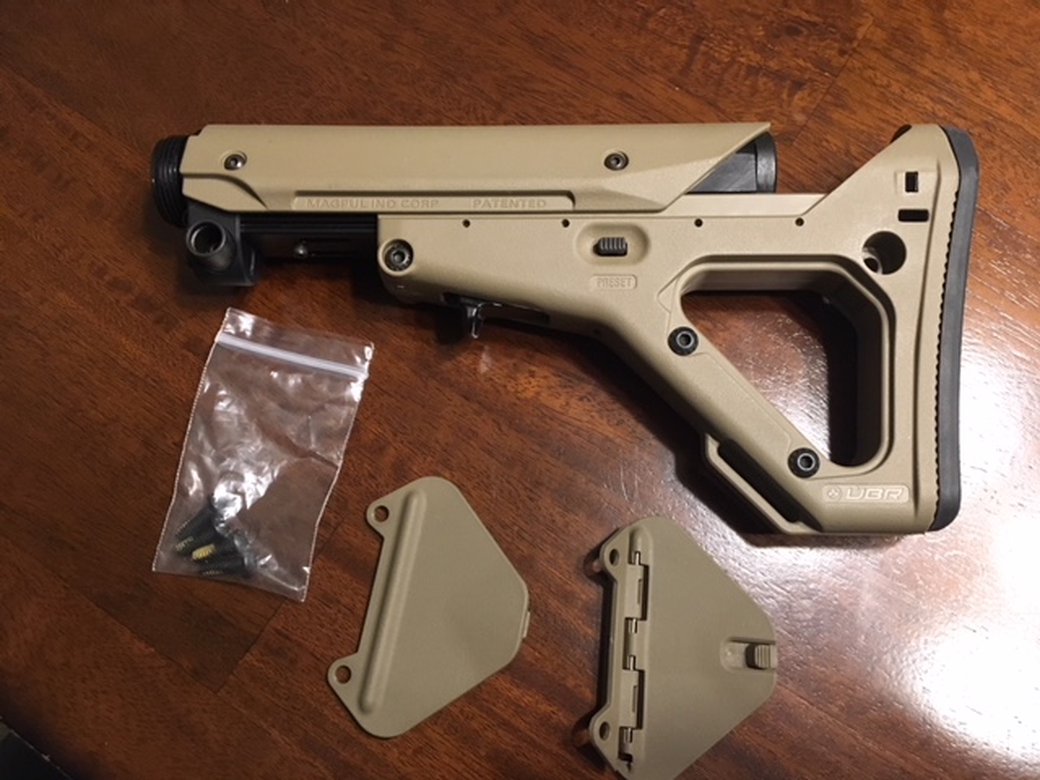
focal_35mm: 29
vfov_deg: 48.2
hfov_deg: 61.7
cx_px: 520
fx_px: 871
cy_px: 390
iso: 200
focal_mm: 4.15
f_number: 2.2
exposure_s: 1/30
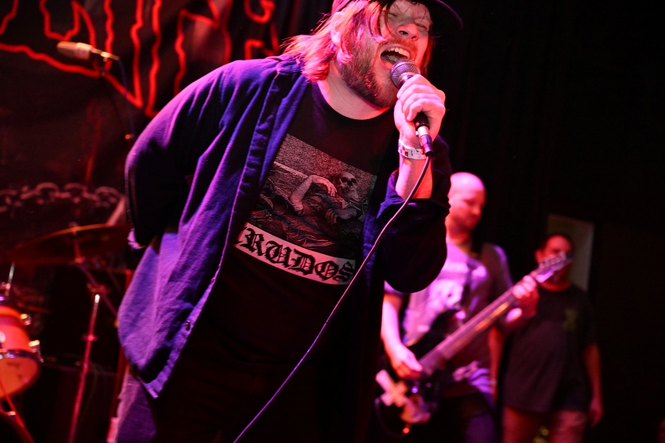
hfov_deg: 39.6
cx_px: 338
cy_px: 219
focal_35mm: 50
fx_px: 923
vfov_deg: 27.0
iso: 6400
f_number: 3.2
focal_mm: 49
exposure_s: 1/160
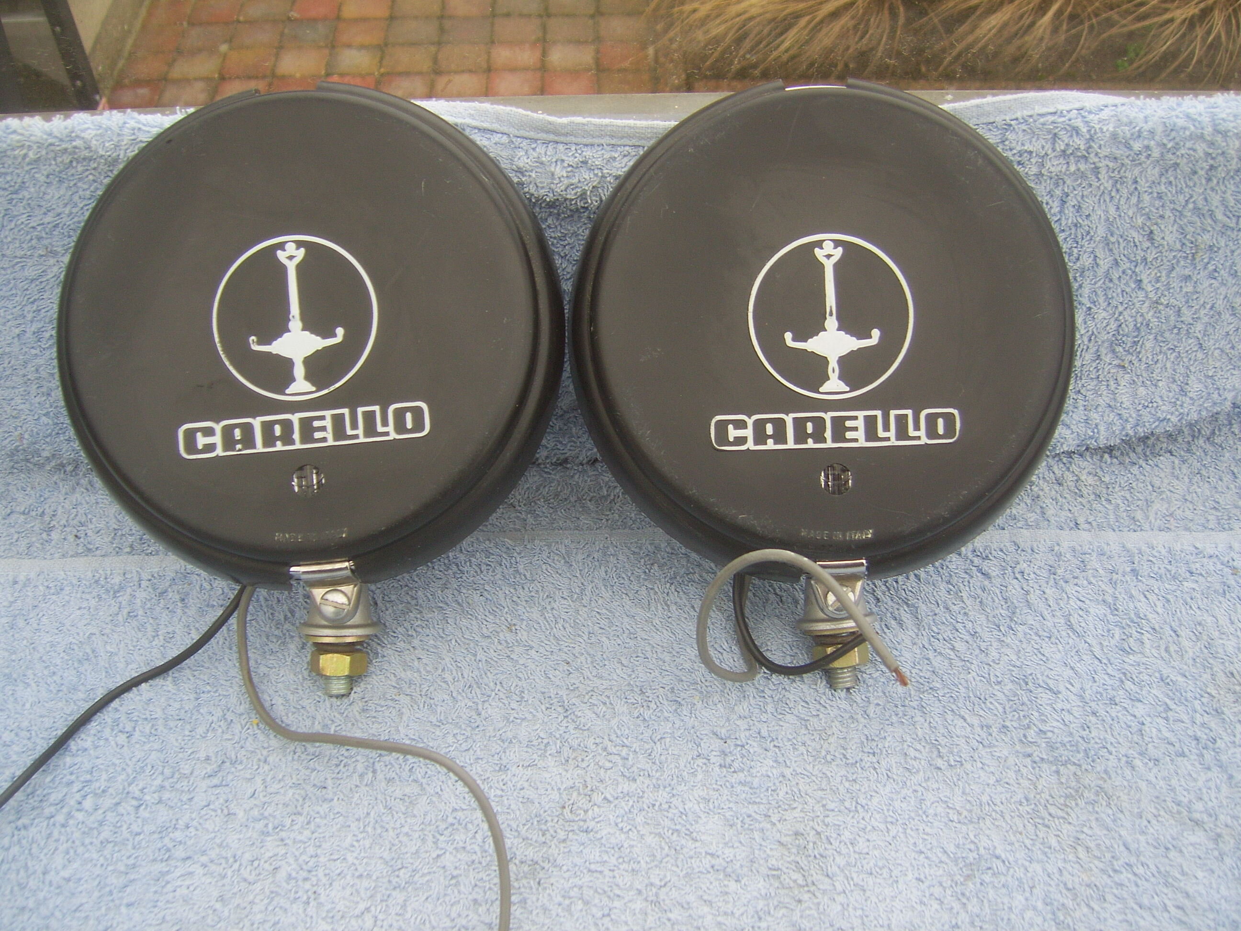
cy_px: 466
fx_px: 1362
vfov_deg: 37.7
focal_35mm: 38
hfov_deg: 49.0
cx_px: 620
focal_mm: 7.8
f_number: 2.8
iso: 50
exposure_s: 1/50
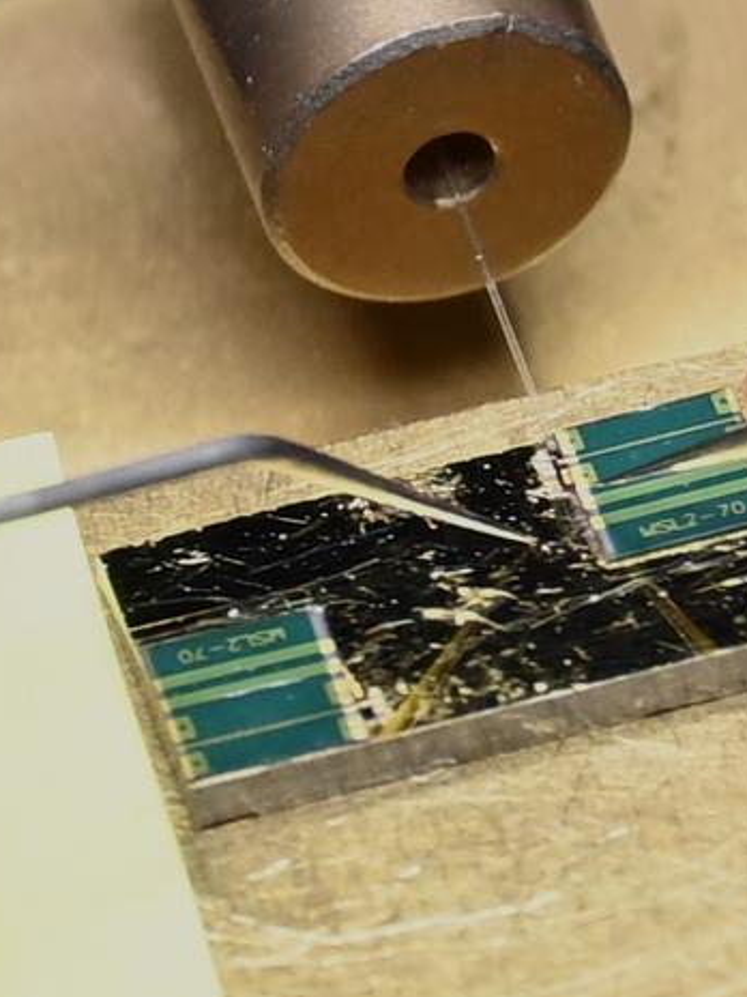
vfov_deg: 3.0
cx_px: 550
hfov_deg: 2.3
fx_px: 18789
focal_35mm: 653
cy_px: 498
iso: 1250
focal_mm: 300
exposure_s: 1/80
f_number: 10
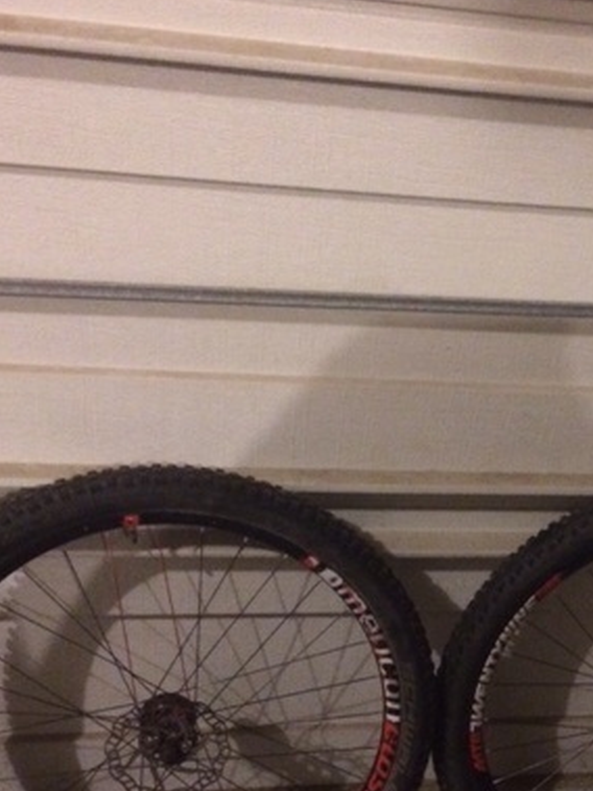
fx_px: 1120
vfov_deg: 37.9
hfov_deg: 29.3
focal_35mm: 49
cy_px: 595
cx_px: 430
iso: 500
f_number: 2.2
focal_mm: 4.15
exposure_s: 1/15
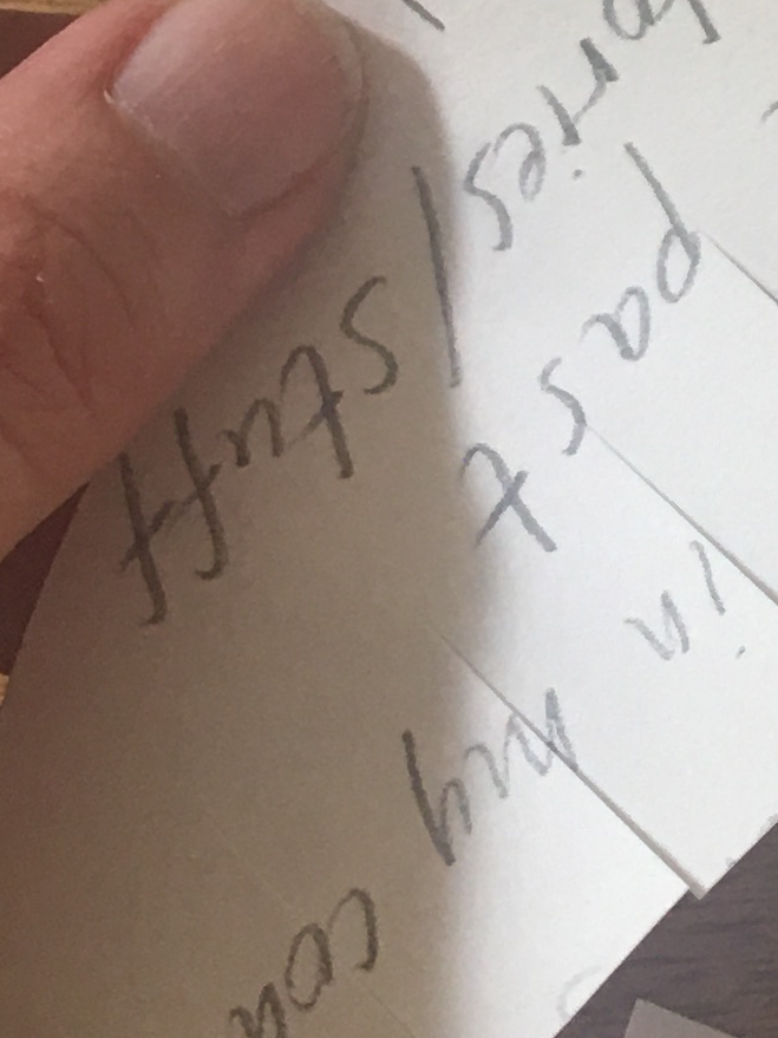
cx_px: 1515
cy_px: -241
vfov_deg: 14.3
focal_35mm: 133
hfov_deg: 10.3
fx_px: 3987
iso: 40
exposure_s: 1/17
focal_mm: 4.15
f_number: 2.2
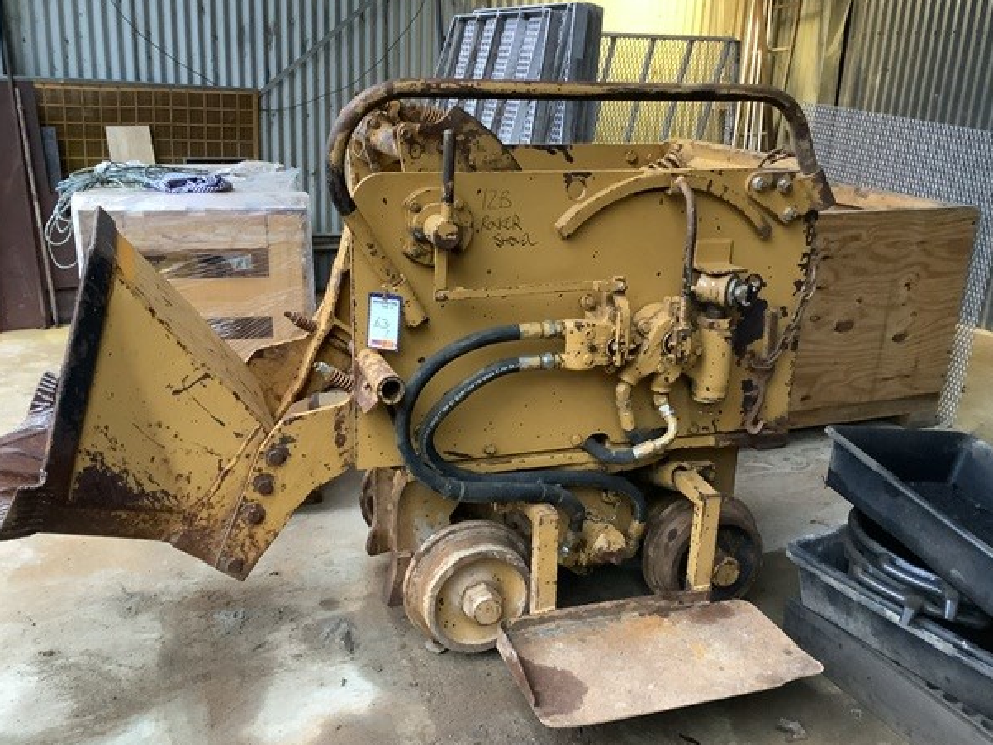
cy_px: 385
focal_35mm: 33
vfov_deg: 43.0
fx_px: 947
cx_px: 497
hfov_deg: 55.3
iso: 320
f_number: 2.4
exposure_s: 1/30
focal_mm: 3.3
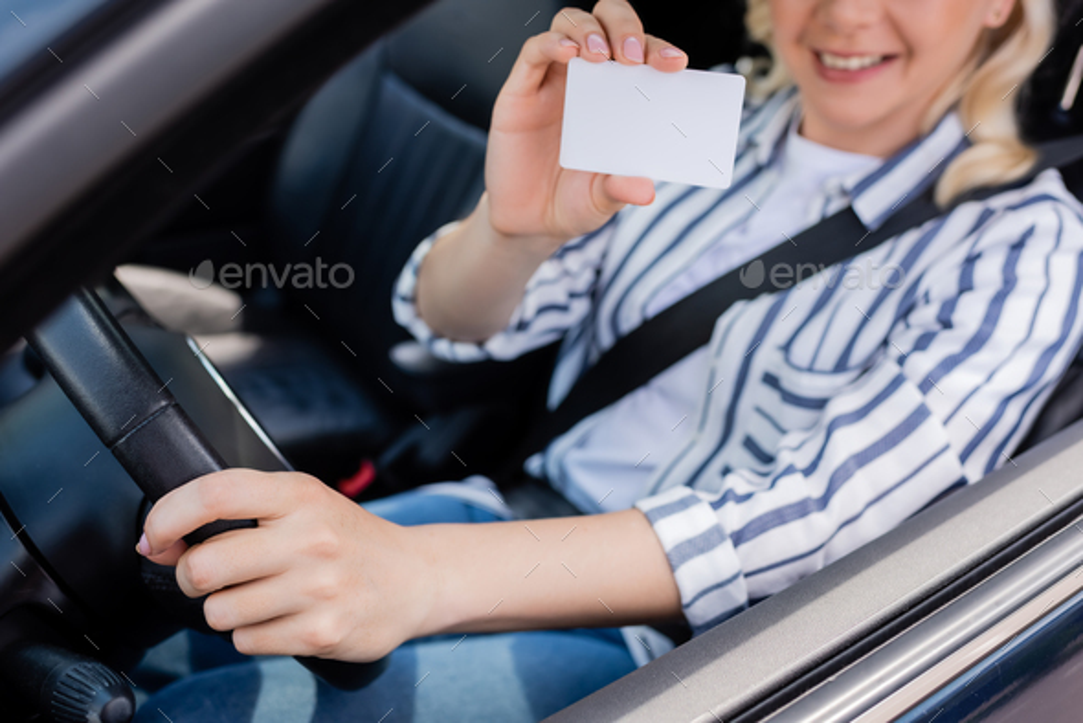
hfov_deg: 54.4
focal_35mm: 35
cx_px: 542
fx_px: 1053
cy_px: 362
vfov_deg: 37.9
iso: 250
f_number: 3.5
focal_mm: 35
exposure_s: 1/400
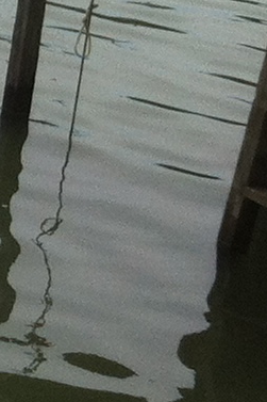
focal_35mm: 250
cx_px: -989
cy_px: -19
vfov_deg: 8.2
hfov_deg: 4.7
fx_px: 2784
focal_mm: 3.85
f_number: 2.8
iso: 80
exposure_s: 1/1160
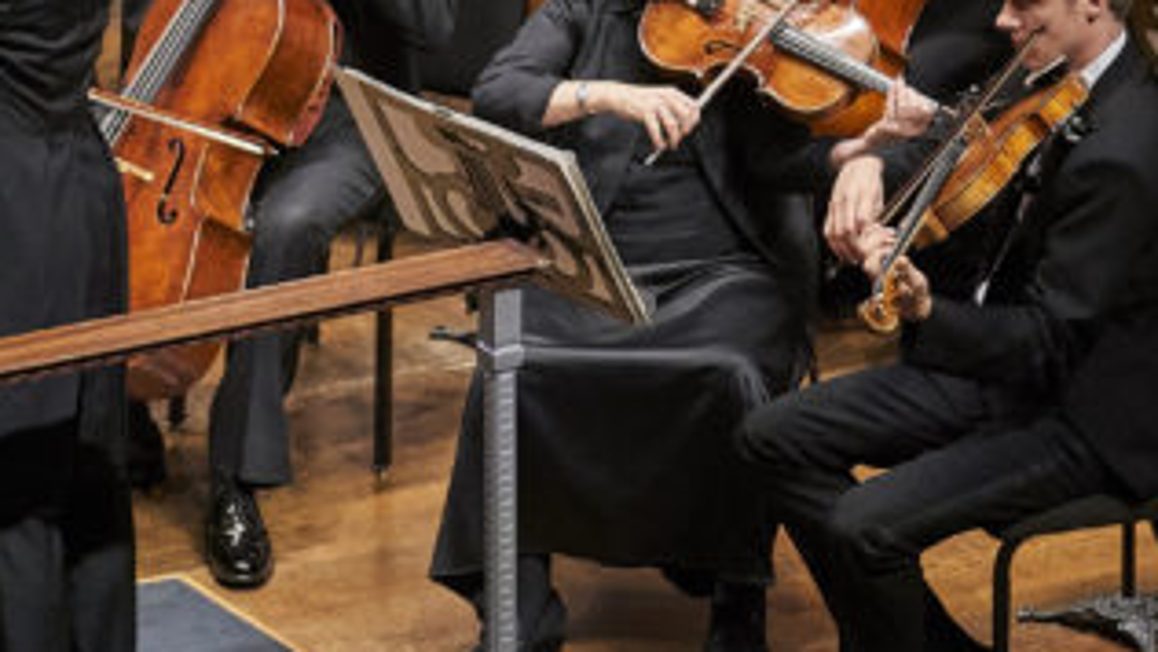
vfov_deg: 2.2
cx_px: 279
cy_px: -277
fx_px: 16894
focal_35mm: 550
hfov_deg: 3.9
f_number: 2.8
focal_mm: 162
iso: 2500
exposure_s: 1/500
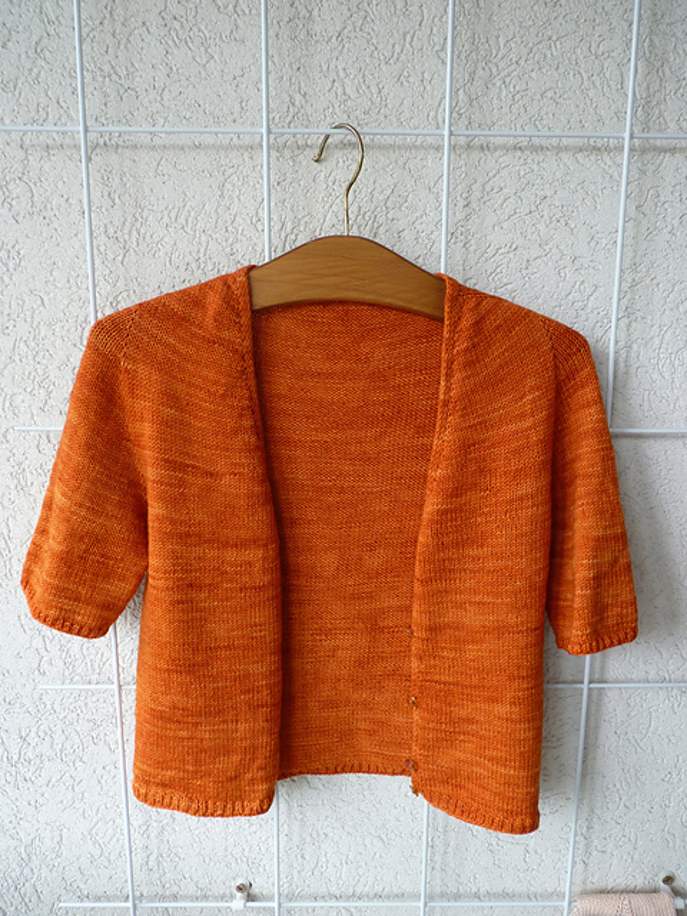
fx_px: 714
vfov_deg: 65.3
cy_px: 458
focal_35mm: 27
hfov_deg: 51.4
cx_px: 344
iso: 125
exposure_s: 1/30
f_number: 2.8
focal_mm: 4.8
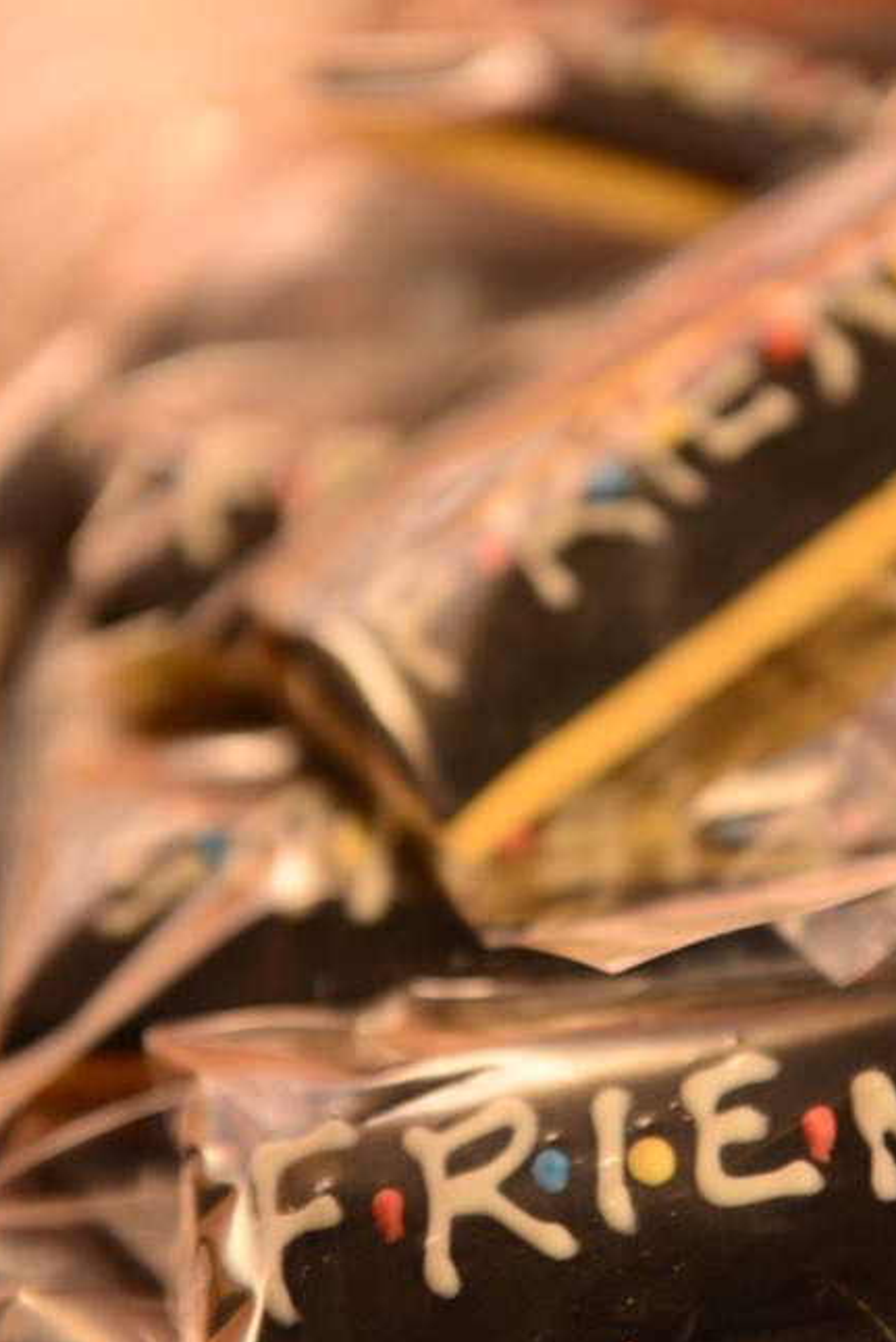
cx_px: 721
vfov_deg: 17.5
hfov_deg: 11.7
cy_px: 706
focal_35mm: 117
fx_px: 4365
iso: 1600
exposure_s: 1/20
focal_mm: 70
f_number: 3.5
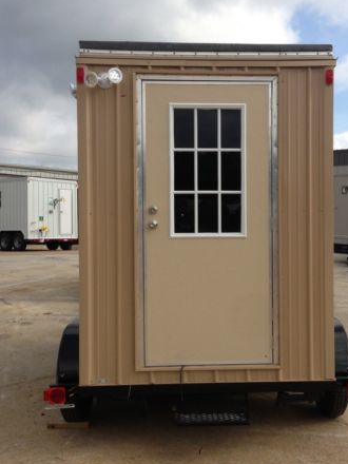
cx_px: 215
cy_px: 233
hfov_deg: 32.1
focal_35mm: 45
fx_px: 603
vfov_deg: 42.1
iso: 50
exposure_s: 1/1355
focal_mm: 4.13
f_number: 2.4
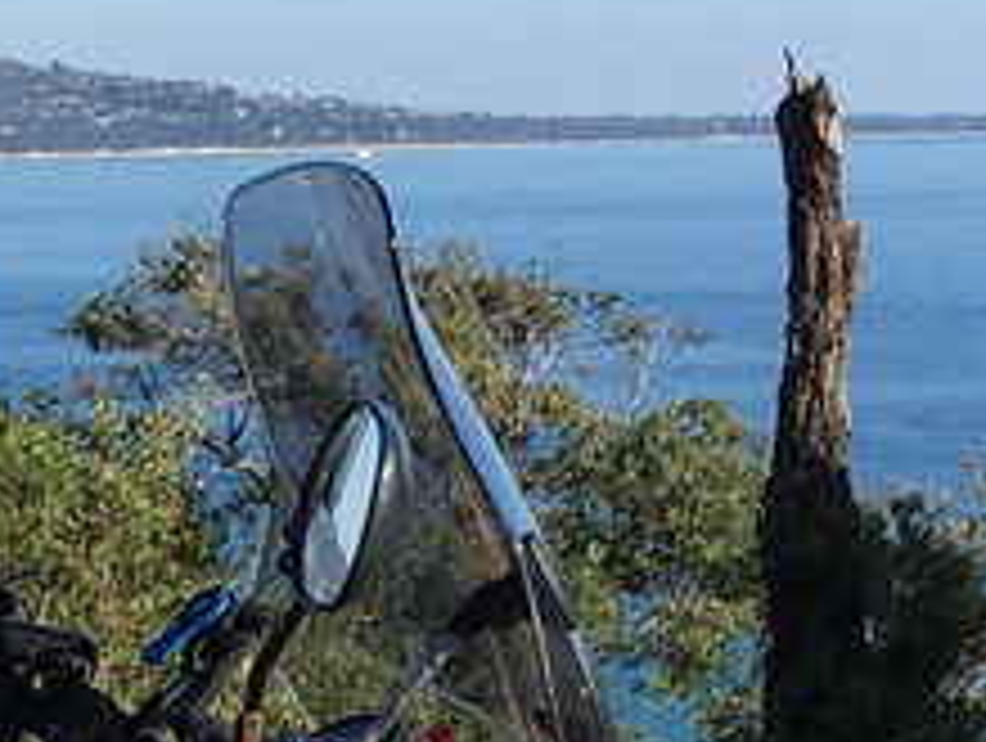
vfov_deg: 10.2
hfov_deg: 12.9
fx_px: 4023
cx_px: -673
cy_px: 1084
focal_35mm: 141
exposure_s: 1/1241
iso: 25
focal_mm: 4.15
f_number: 2.2
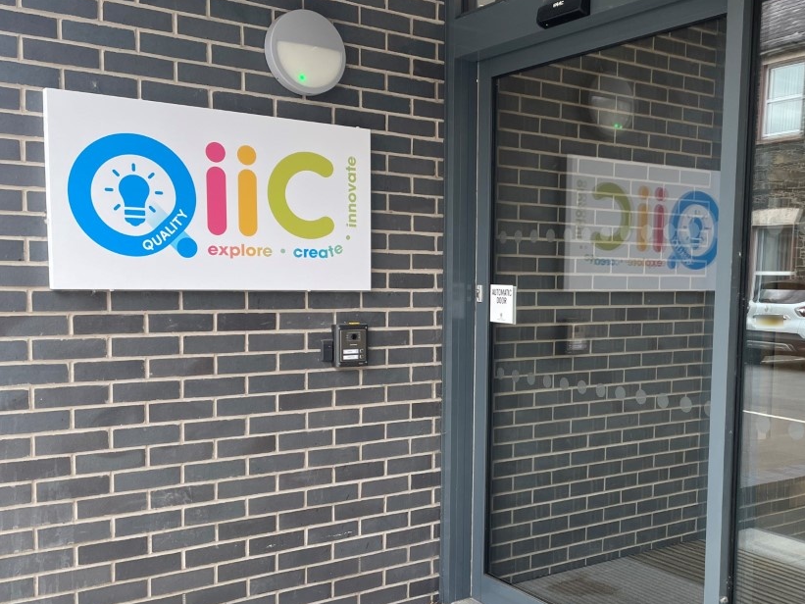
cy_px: 353
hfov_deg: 48.1
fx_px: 884
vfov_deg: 37.6
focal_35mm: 38
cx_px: 540
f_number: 1.6
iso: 32
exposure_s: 1/237
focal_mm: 4.2
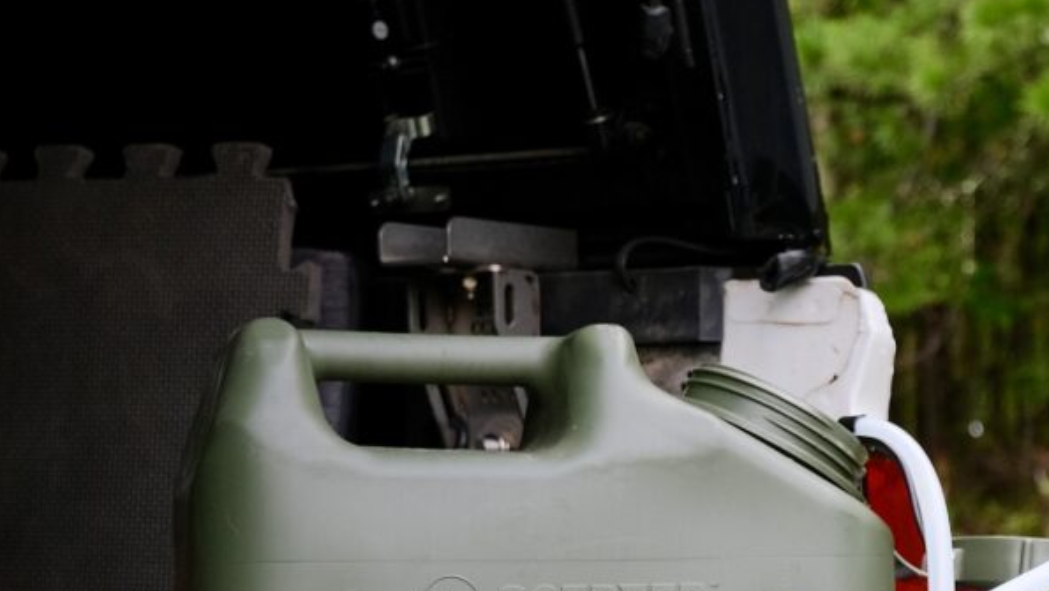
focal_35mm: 124
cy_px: 837
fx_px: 3450
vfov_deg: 9.6
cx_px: 1003
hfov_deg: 17.0
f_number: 4.5
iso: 400
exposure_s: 1/60
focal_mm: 29.6
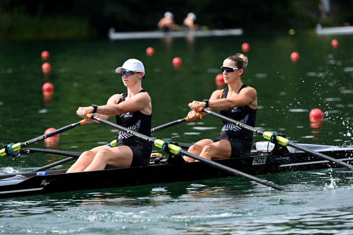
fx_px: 3138
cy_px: 118
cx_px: 176
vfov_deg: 4.3
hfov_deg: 6.4
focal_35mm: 320
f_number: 5.6
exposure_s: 1/1250
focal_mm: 320
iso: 400
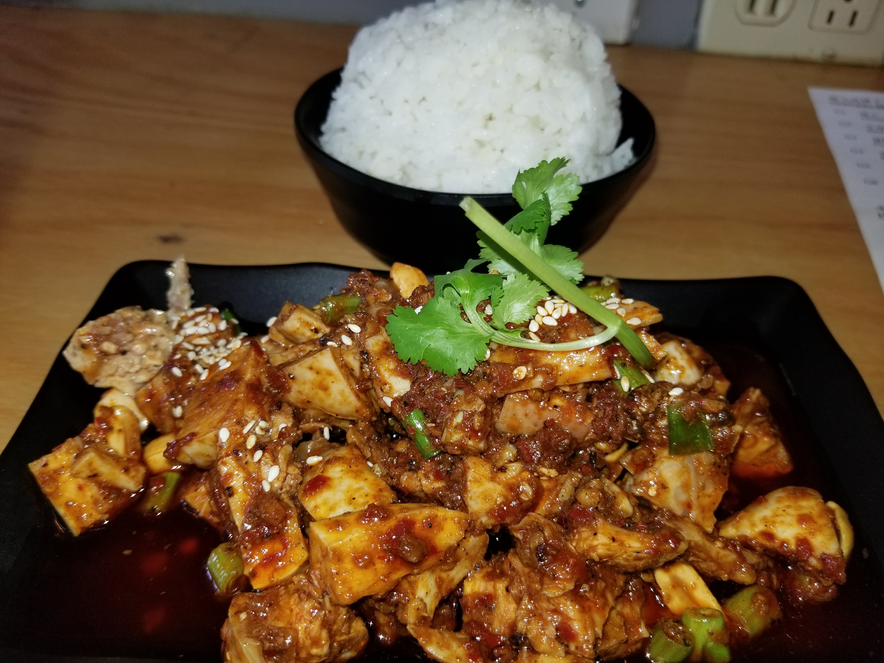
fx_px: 664
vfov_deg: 53.1
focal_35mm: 26
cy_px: 332
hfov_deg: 67.3
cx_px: 442
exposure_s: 1/207
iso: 50
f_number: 1.7
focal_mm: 4.25
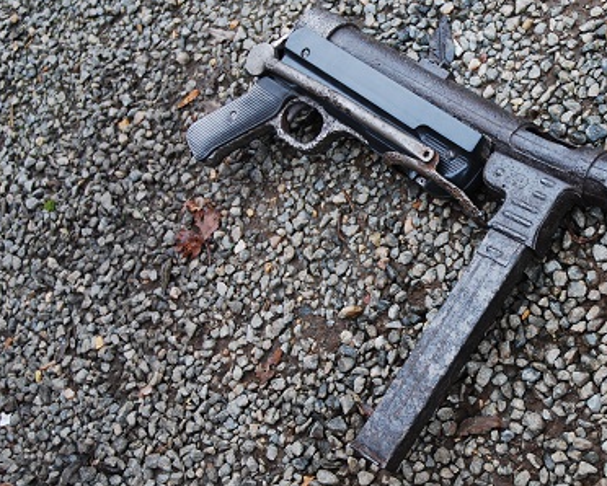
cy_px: 247
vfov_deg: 26.8
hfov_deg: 32.3
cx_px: 485
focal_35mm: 57
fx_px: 1020
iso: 200
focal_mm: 25
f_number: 5
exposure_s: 1/100
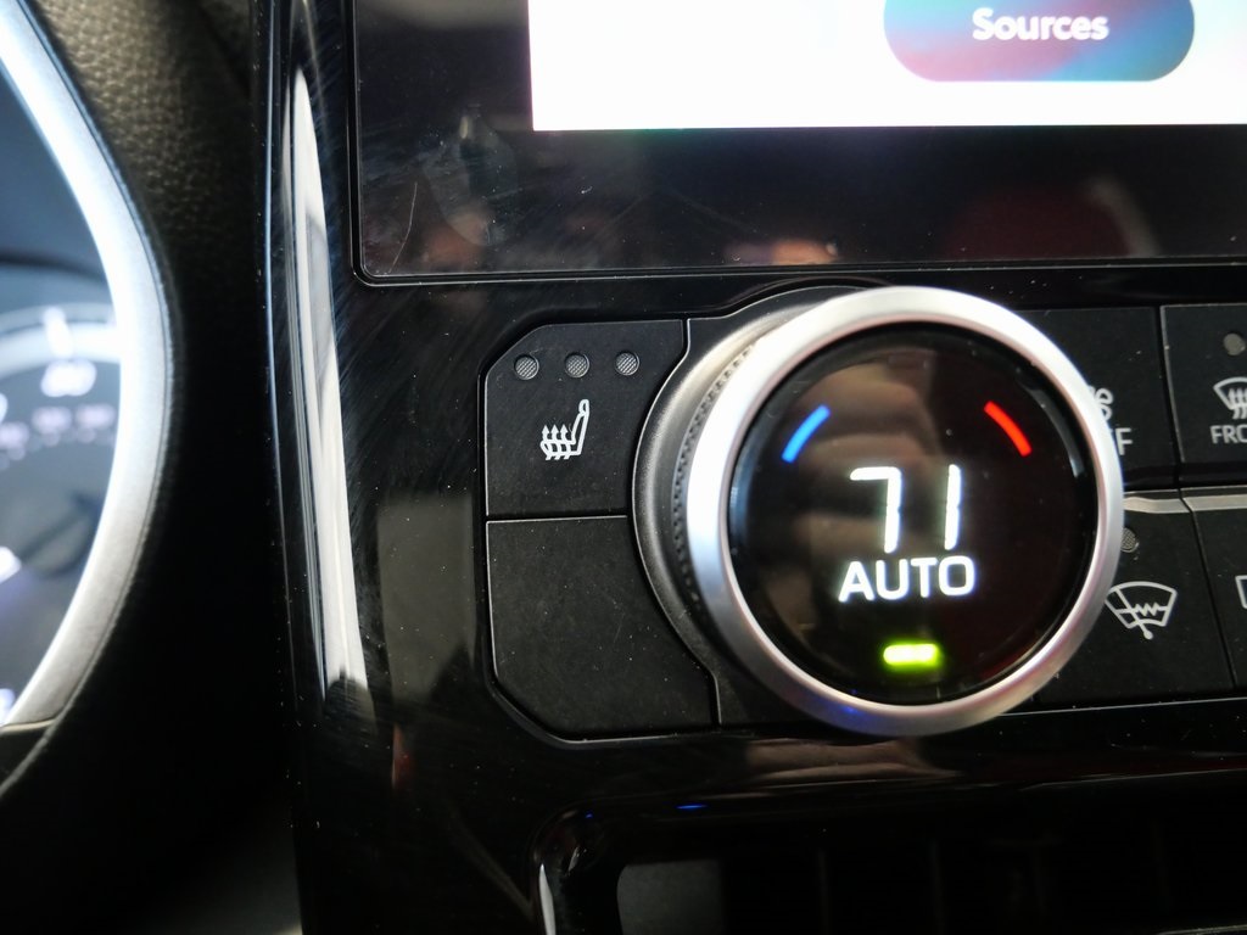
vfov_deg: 56.8
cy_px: 468
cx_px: 624
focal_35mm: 24
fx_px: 865
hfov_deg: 71.6
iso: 3200
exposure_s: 1/20
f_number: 3.5
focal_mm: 12
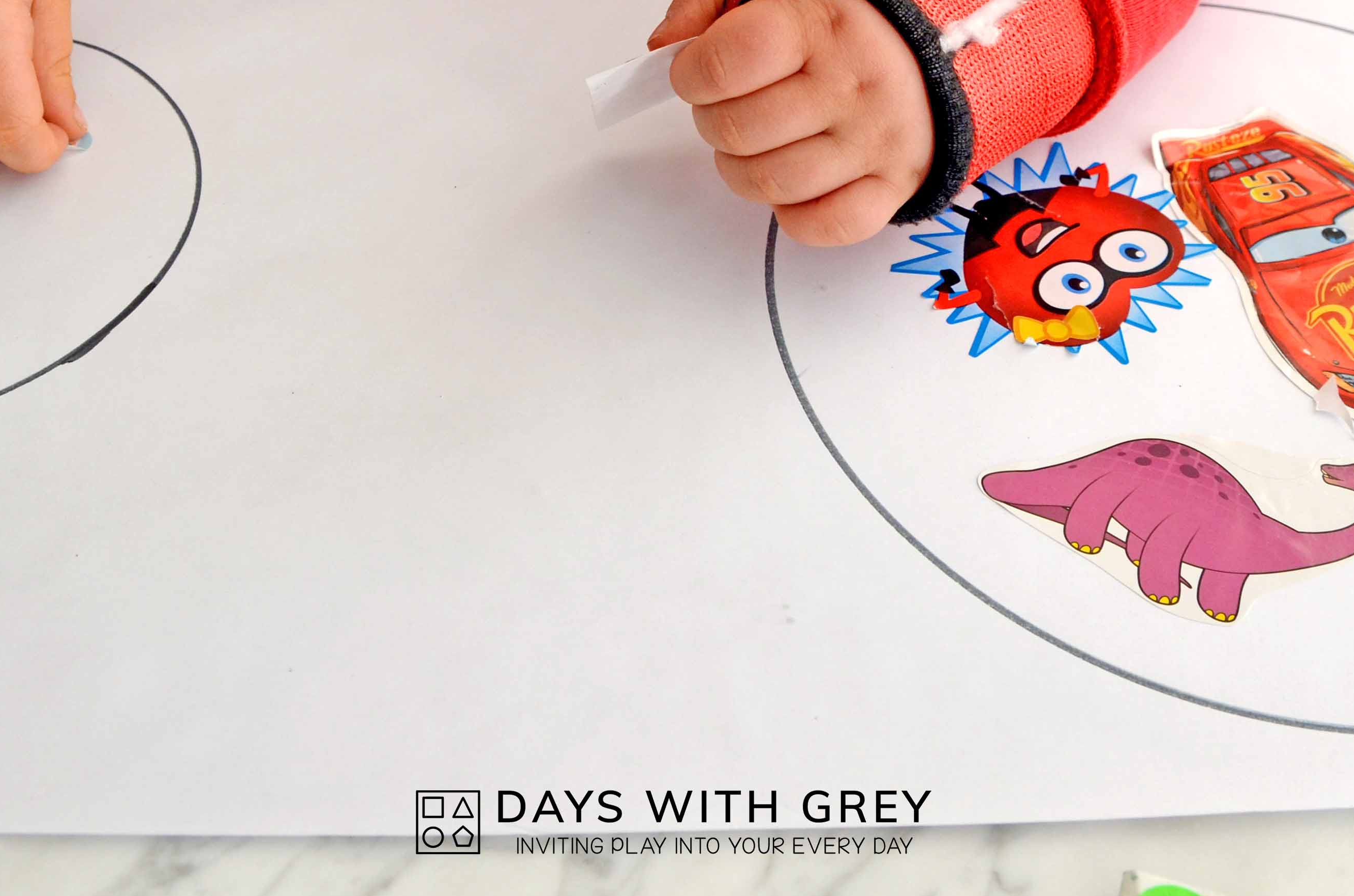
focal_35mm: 48
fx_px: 1799
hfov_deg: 41.2
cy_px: 74
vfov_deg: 26.9
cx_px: 675
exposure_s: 1/80
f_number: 4.5
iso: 400
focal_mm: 17
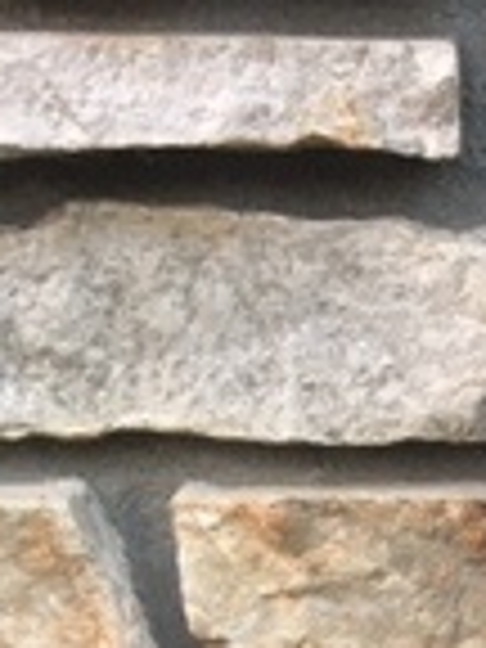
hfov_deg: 11.2
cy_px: 1395
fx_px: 2415
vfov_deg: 12.8
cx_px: 644
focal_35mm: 129
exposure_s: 1/30
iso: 32
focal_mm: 4.15
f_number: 2.2
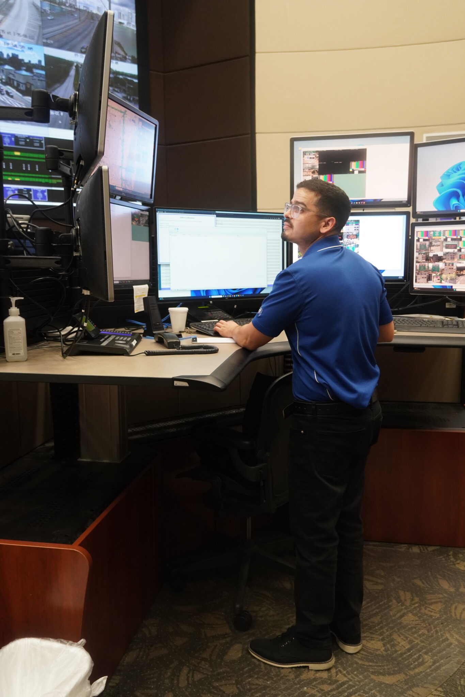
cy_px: 348
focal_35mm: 30
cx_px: 232
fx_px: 581
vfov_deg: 61.9
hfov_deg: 43.6
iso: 1250
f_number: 4
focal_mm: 20
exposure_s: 1/40
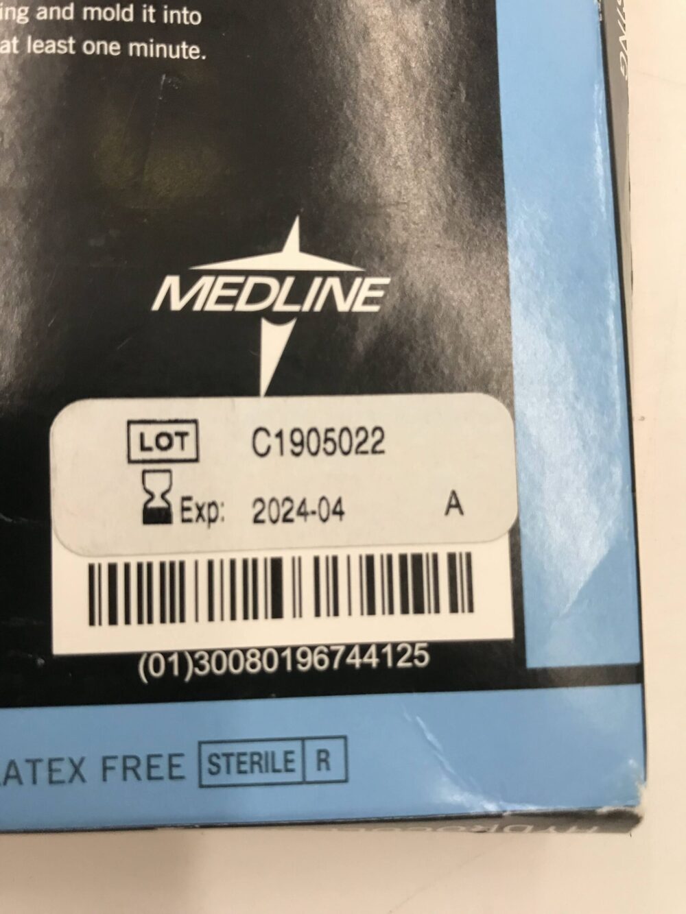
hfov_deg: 49.8
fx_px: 740
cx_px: 343
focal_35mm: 28
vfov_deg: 63.4
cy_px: 457
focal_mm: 3.99
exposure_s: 1/30
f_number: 1.8
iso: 40
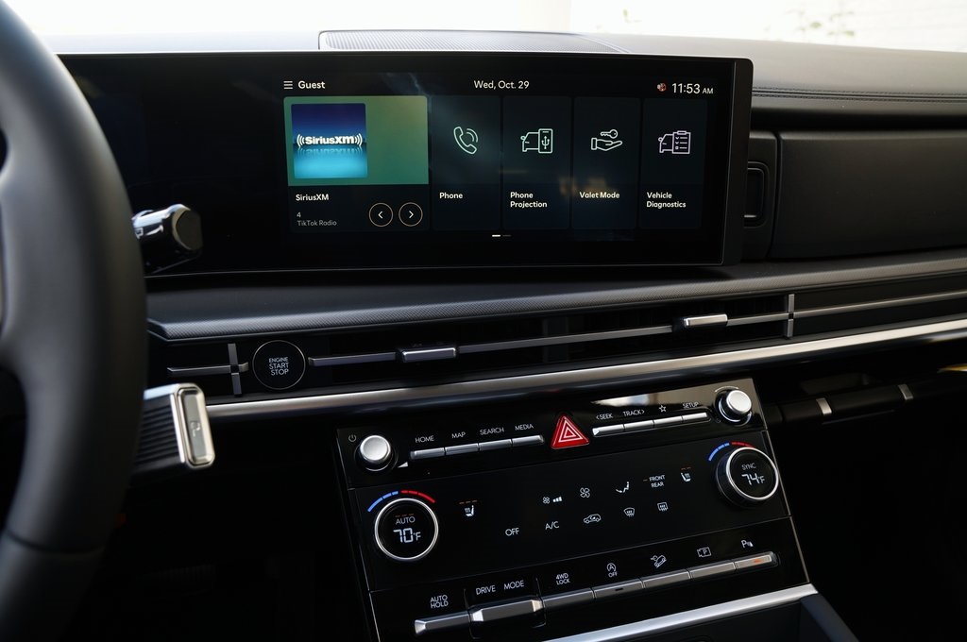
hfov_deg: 73.8
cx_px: 484
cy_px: 321
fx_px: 644
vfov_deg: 53.0
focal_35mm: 24
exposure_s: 1/30
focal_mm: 24
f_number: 6.3
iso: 320
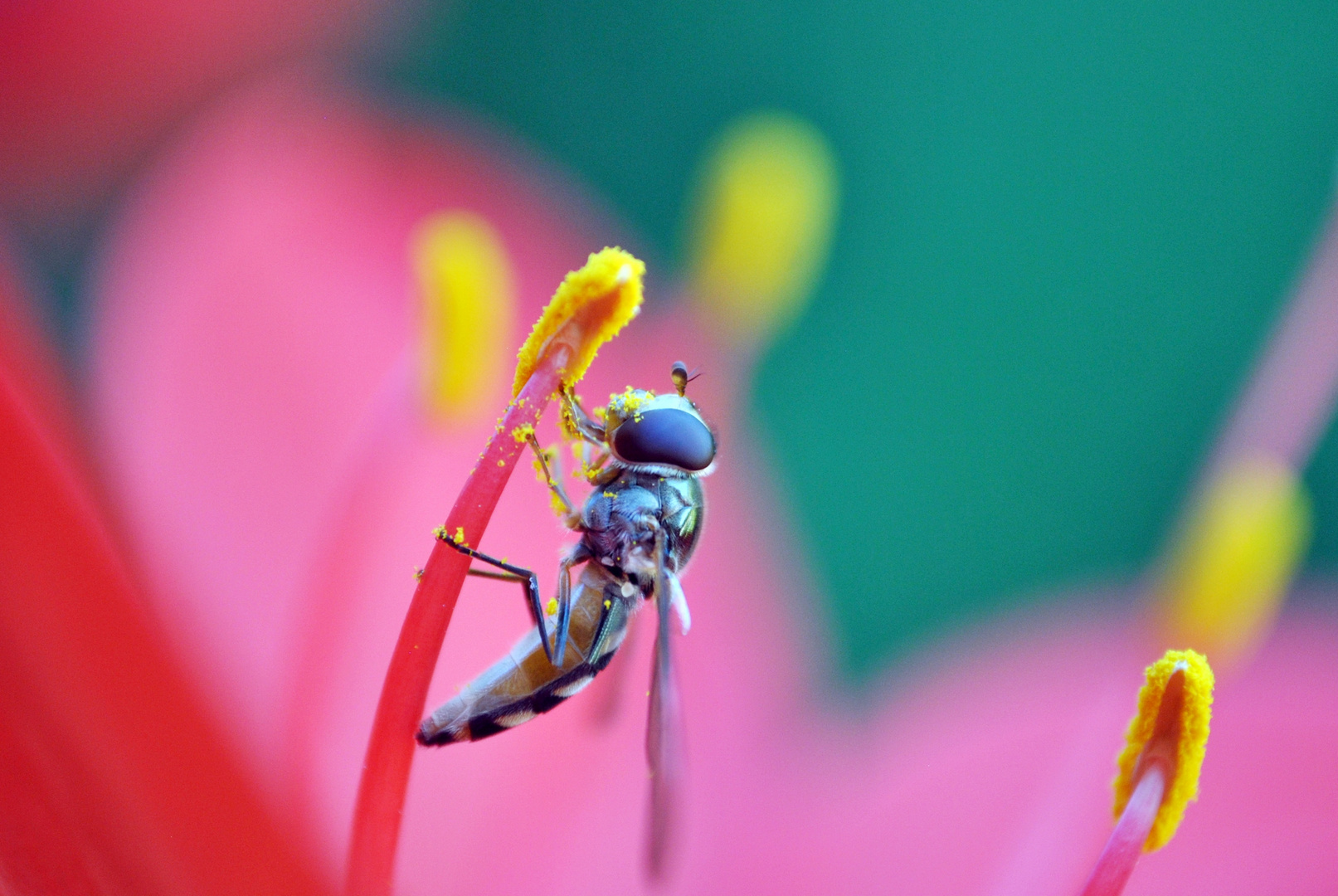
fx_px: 3070
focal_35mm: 82
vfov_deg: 16.6
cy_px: 448
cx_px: 669
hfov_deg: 24.6
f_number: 5.6
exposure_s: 1/60
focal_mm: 55
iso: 250
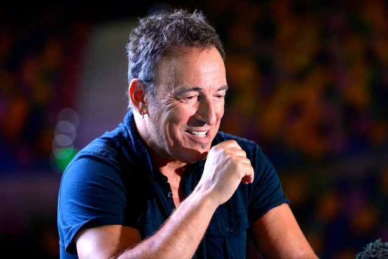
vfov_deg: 8.3
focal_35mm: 165
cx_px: 194
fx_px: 1778
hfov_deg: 12.5
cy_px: 130
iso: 4000
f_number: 2.8
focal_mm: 165
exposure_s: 1/125
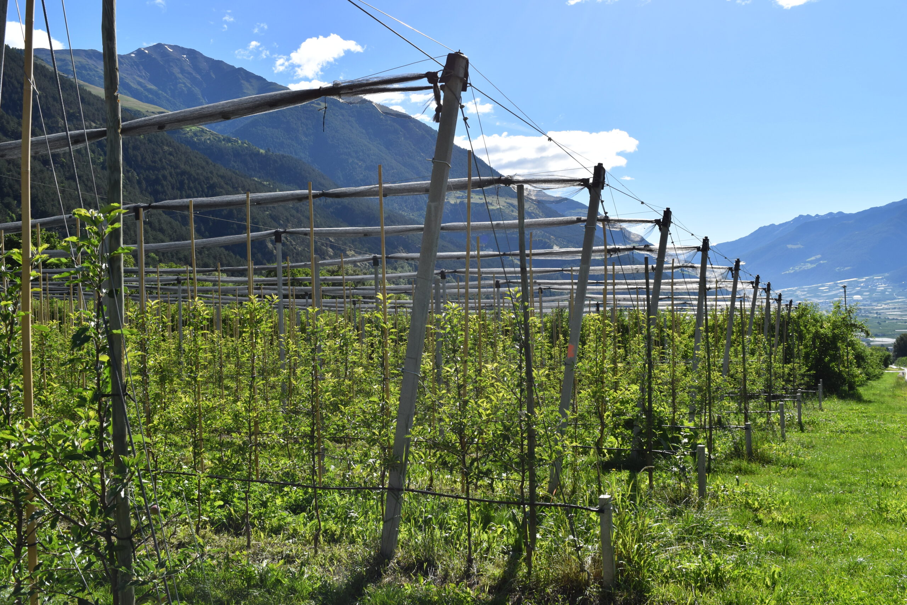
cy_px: 302
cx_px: 454
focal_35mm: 30
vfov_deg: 43.6
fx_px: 756
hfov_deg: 61.9
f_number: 10
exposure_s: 1/400
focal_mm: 20
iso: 200
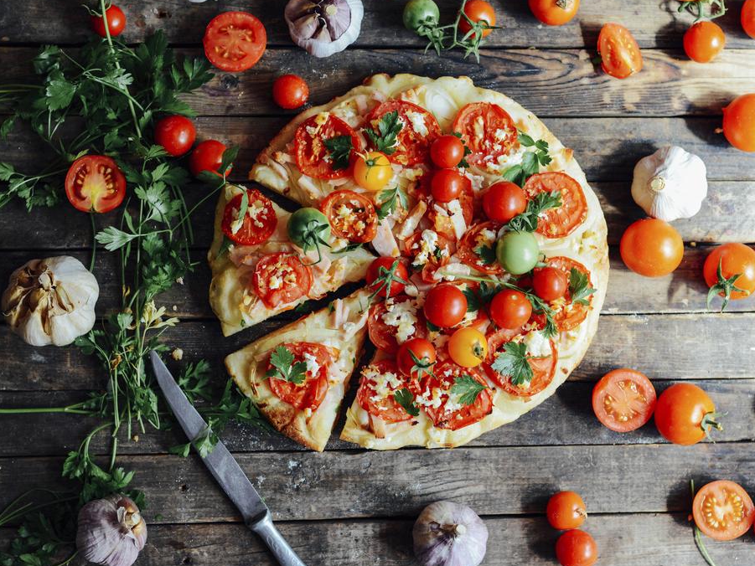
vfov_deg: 22.9
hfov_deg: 30.3
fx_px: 1396
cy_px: 283
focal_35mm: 64
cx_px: 393
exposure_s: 1/320
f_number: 4
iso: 1250
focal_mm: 50
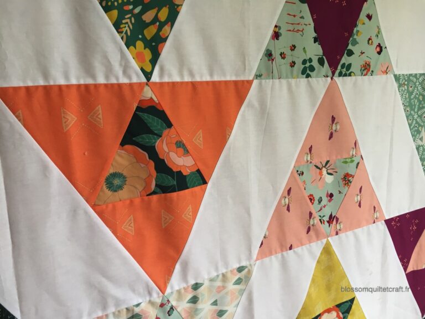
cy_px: 160
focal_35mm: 29
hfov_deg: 61.7
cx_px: 212
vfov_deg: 48.2
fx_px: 356
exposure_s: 1/33
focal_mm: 4.15
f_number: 2.2
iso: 100
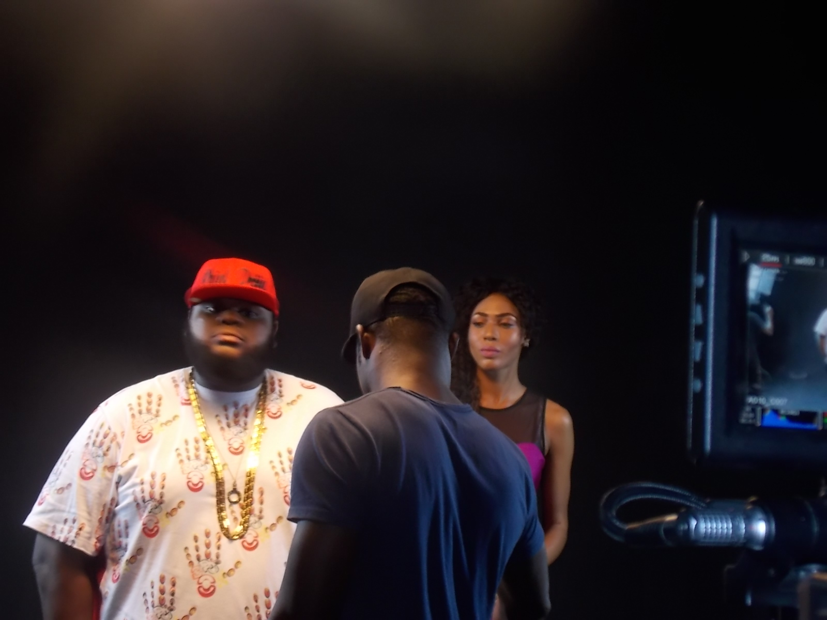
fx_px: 1672
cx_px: 414
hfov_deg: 27.8
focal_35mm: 70
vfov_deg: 21.0
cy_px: 310
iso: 200
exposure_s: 1/30
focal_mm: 12.5
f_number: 4.2
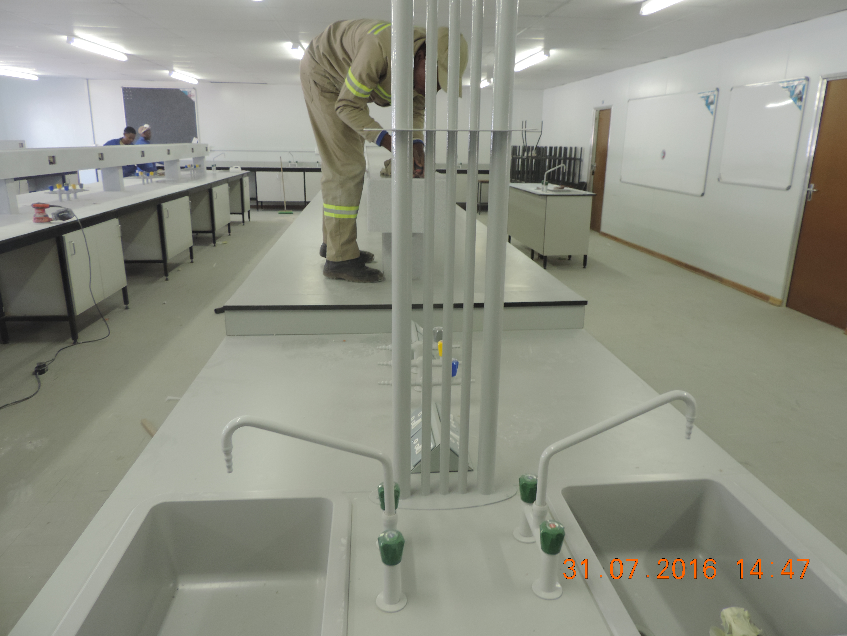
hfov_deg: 71.6
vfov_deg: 56.8
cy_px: 318
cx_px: 424
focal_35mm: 24
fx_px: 587
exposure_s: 1/30
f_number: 3
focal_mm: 4.3
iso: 125
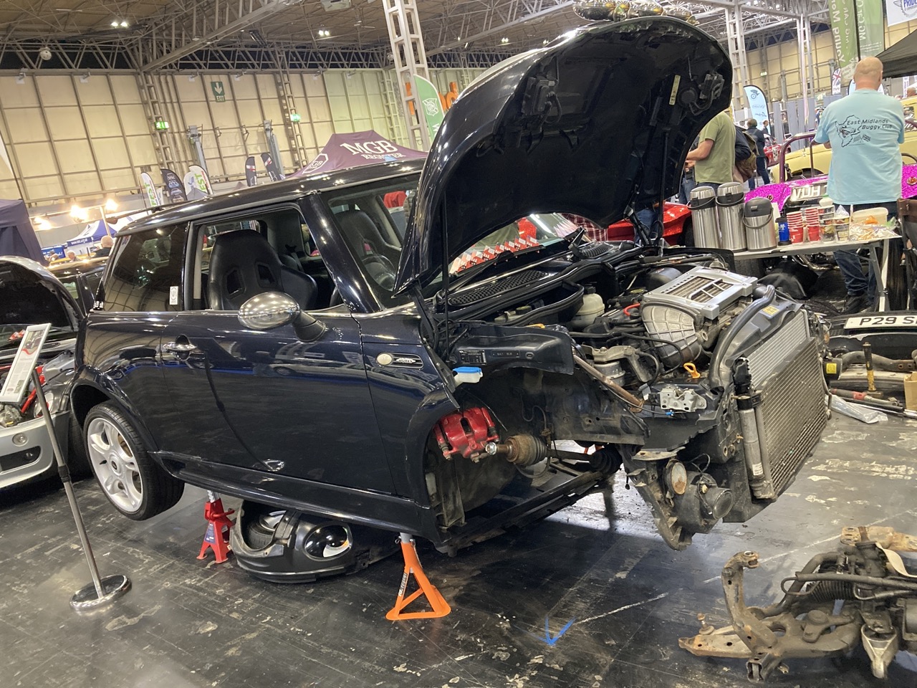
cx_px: 458
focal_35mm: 28
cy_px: 344
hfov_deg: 63.4
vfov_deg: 49.7
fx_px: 742
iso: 500
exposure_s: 1/25
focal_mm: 3.99
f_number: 1.8
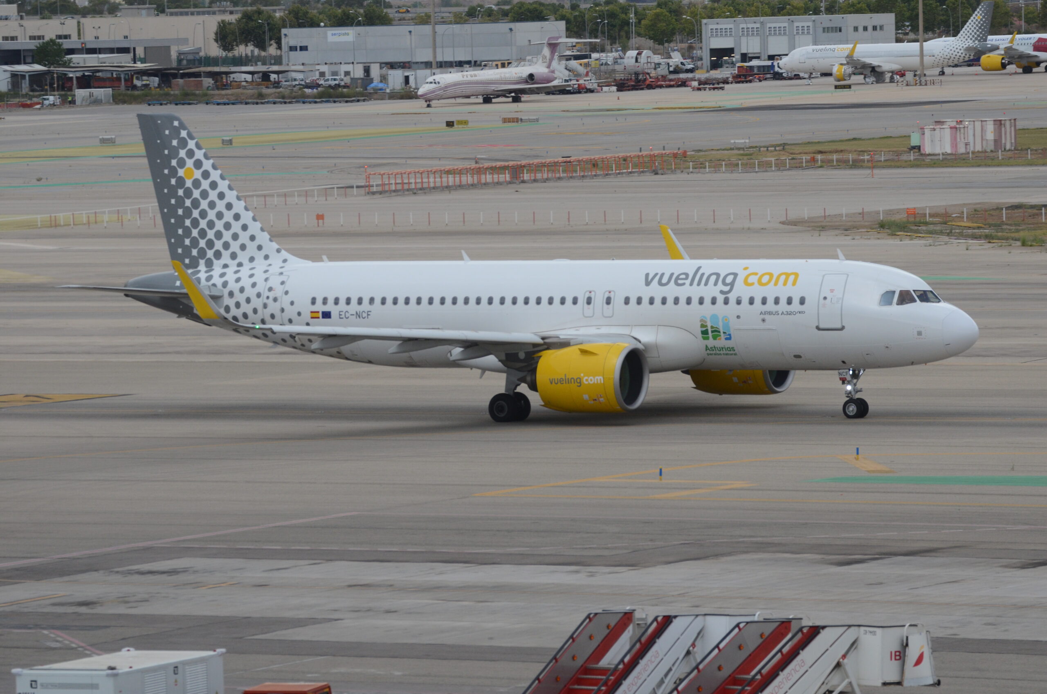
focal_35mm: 210
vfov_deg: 6.5
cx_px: 524
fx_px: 6095
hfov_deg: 9.8
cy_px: 347
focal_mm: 140
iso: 500
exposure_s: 1/500
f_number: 9
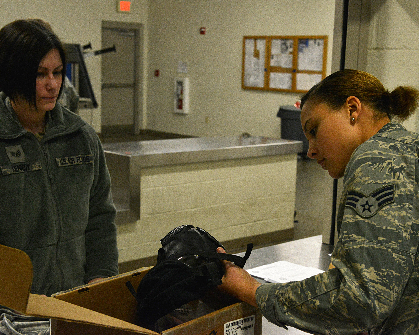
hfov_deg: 31.9
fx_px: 732
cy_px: 168
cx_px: 228
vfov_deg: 25.8
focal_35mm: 59
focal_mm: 52
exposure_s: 1/80
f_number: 7.1
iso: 1250
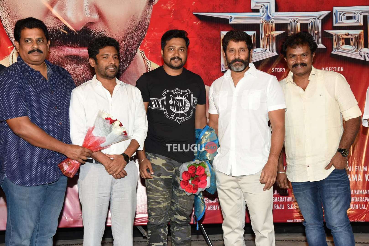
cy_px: 123
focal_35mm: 50
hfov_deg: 39.6
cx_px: 184
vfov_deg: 27.0
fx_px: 513
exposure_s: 1/125
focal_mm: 50
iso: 800
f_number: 6.3
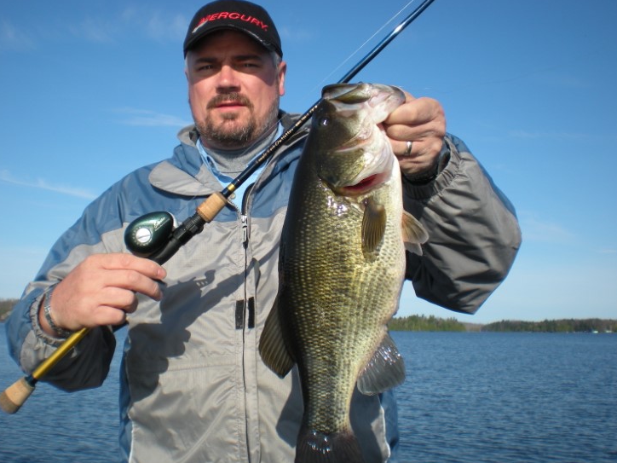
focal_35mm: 42
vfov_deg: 34.3
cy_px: 225
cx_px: 289
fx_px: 749
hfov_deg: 44.8
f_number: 4.6
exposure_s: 1/446
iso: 64
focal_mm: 6.3
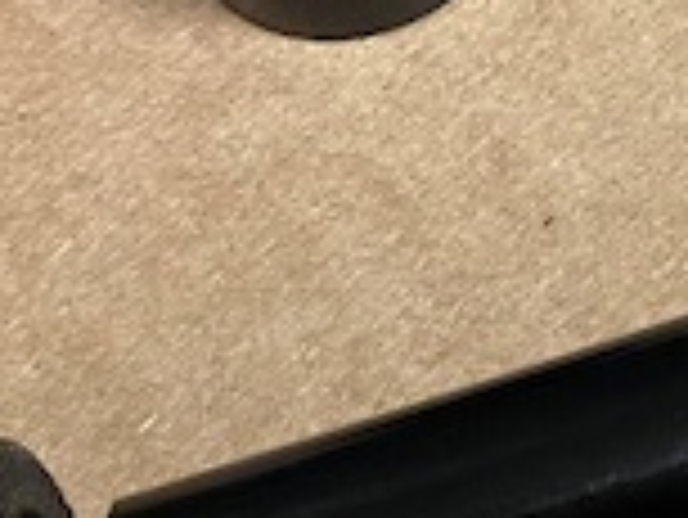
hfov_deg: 13.3
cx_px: 1147
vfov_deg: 10.8
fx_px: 2705
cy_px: 27
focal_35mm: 136
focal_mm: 4.25
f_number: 1.8
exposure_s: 1/60
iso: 500
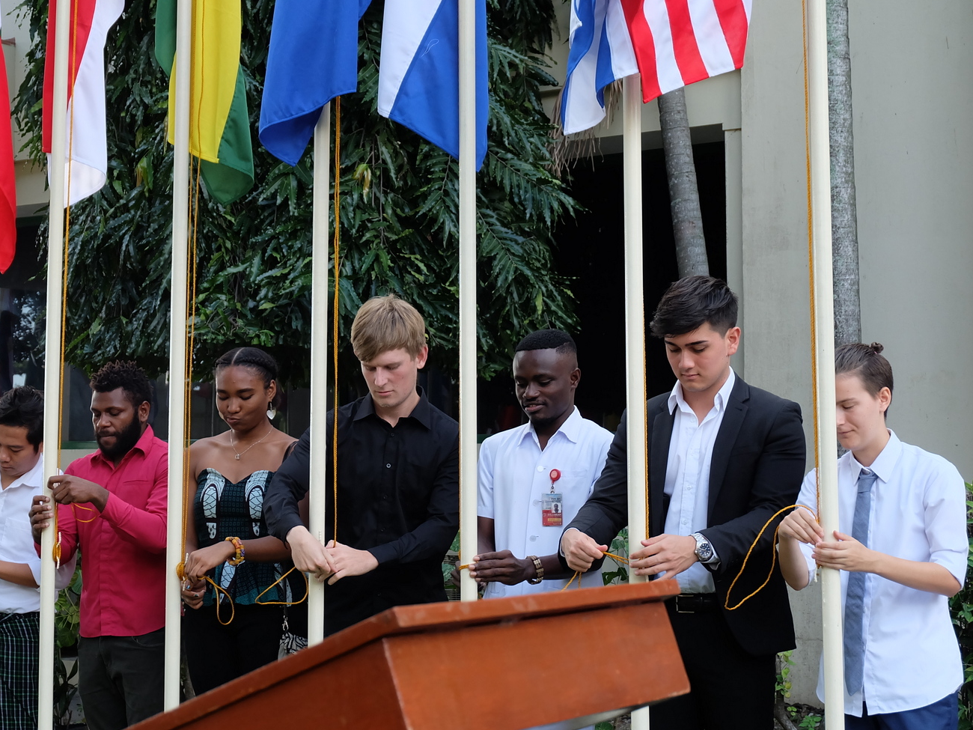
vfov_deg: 20.7
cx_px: 381
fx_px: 1996
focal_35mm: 71
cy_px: 352
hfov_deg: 27.3
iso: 800
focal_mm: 40.2
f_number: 5.3
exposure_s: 1/250
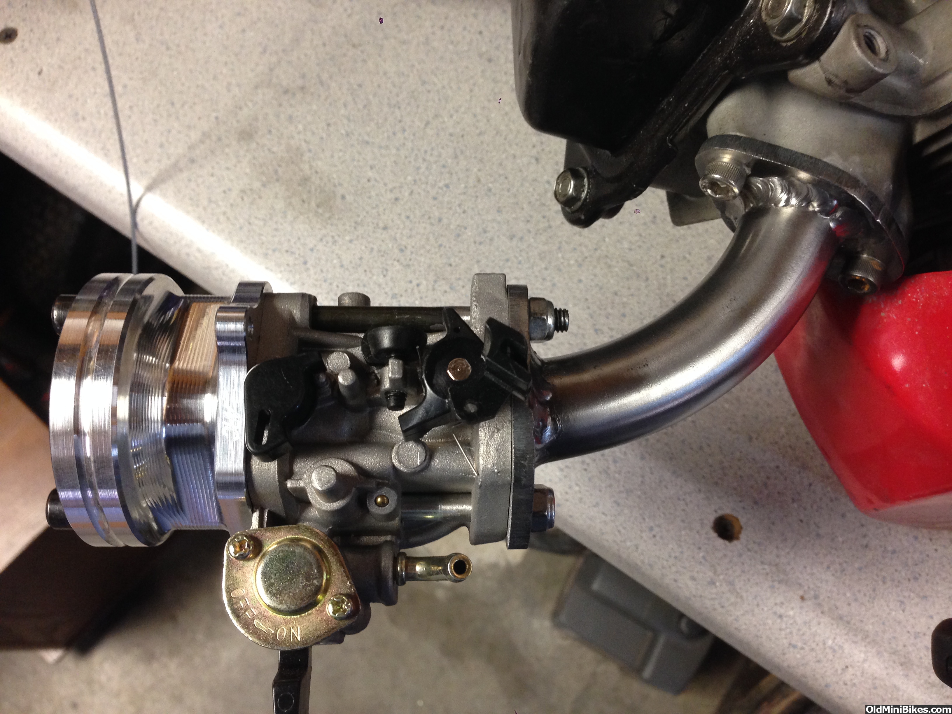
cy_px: 357
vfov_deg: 42.9
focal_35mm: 33
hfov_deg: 55.4
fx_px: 908
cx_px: 476
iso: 160
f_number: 2.4
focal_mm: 4.12
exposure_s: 1/20
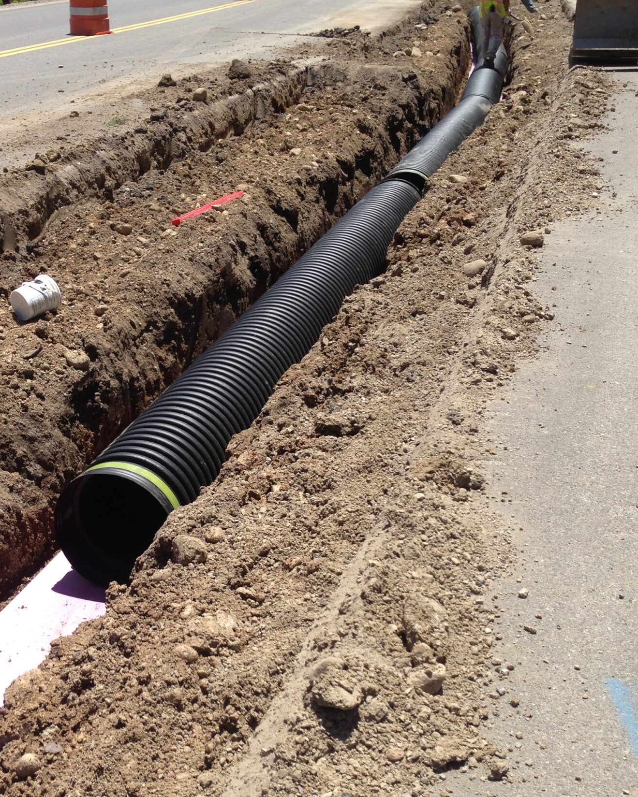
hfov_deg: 30.1
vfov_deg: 37.2
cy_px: 468
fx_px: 1180
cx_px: 229
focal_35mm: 50
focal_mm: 4.13
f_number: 2.4
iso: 50
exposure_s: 1/1085
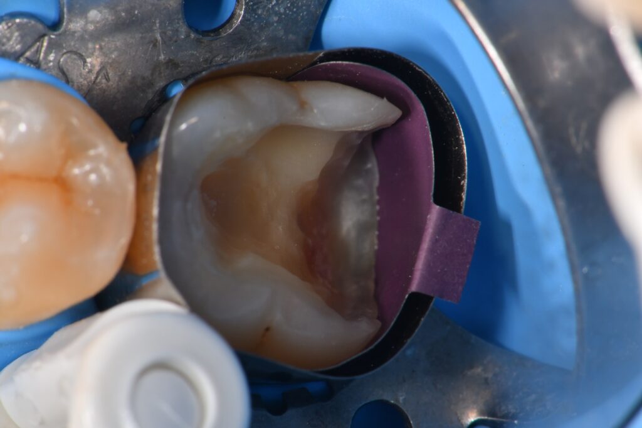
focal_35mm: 157
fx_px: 2799
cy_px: 214
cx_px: 321
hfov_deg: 13.1
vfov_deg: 8.7
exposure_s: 1/160
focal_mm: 105
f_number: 32
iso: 200
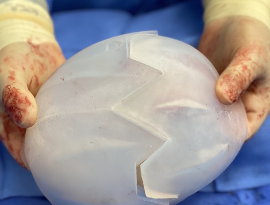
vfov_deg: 22.0
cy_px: 130
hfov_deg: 28.9
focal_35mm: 67
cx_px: 126
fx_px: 525
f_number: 2
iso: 80
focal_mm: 6
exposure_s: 1/120
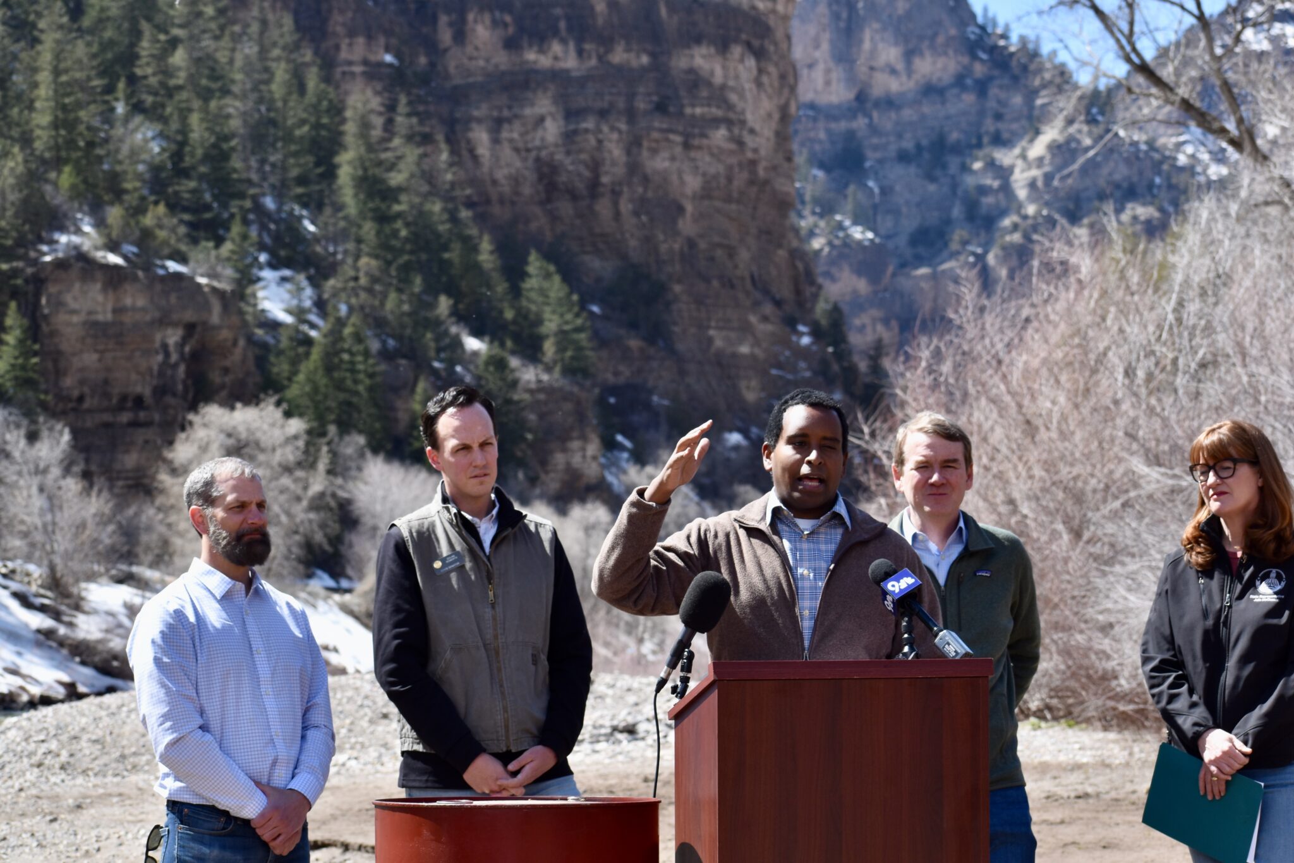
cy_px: 432
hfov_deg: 19.5
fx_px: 3774
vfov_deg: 13.0
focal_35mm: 105
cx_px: 647
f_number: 7.1
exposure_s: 1/500
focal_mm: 70
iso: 200
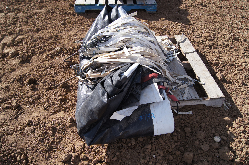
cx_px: 124
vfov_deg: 43.5
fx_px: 207
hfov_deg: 62.0
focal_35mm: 30
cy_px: 82
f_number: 6.3
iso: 100
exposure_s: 1/320
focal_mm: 20
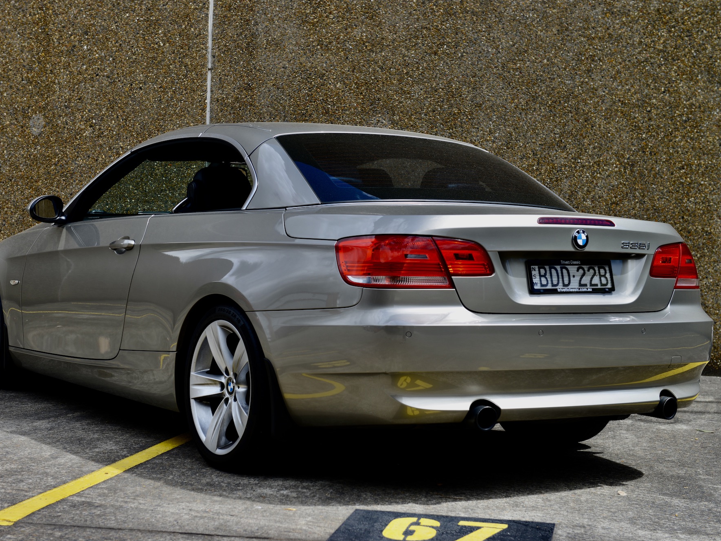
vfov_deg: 23.3
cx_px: 323
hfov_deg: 30.7
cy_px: 271
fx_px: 1312
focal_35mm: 63
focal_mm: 58
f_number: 6.3
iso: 100
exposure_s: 1/250
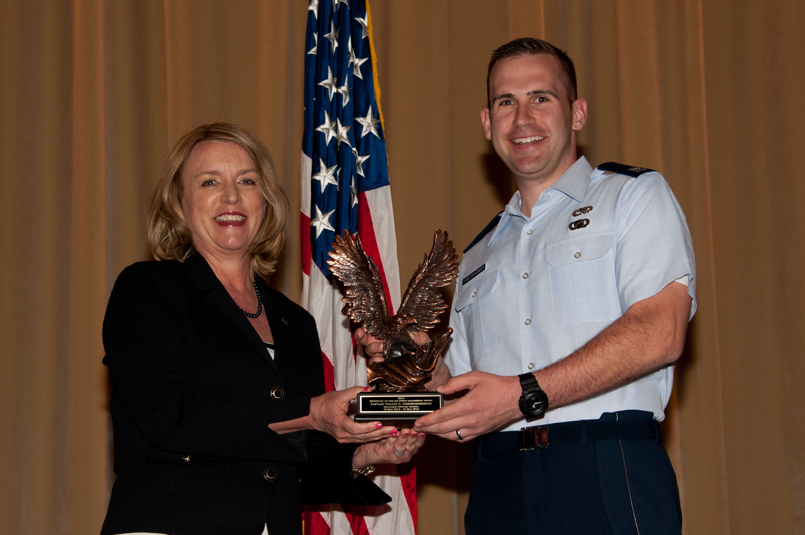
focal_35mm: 89
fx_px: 1988
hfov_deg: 22.9
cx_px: 444
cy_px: 269
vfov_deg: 15.3
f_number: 7.1
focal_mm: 78
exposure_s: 1/125
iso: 800
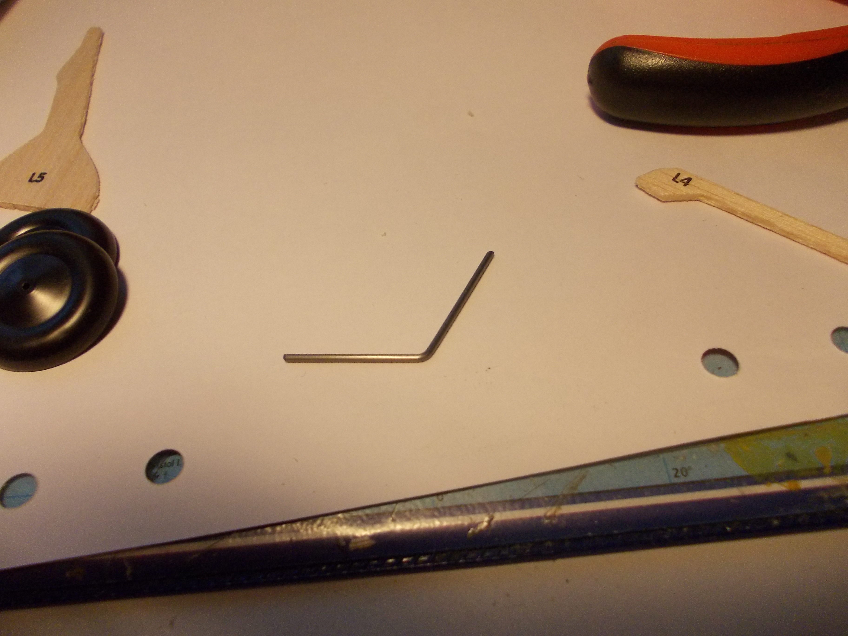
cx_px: 424
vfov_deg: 49.7
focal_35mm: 28
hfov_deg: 63.4
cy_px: 318
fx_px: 686
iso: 200
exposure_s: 1/125
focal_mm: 4
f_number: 2.7
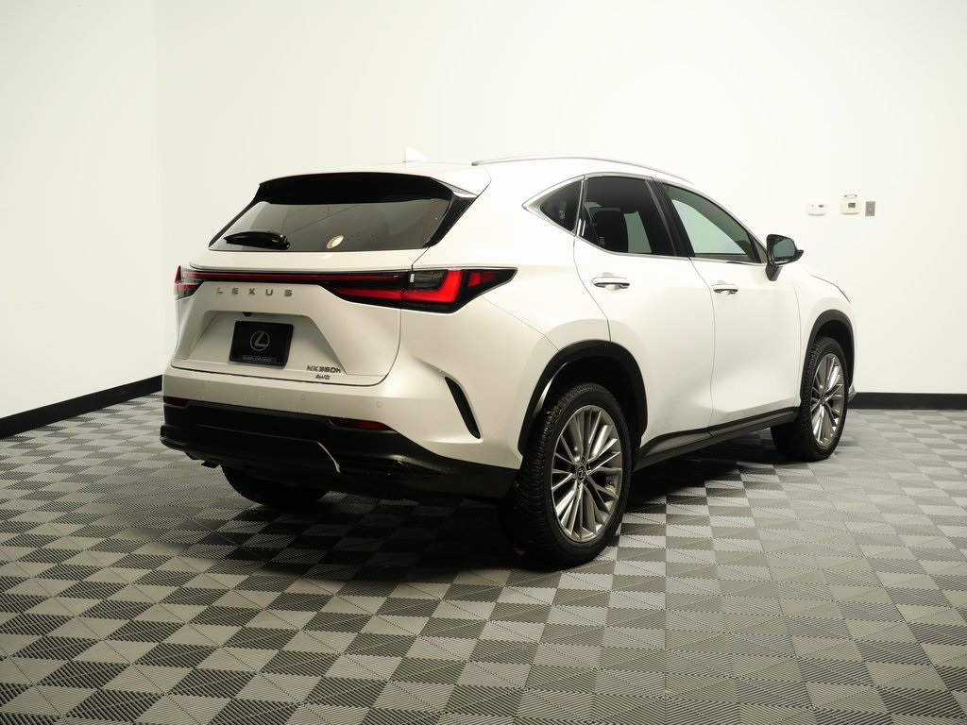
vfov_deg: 39.7
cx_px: 484
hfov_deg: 51.4
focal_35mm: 36
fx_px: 1006
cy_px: 362
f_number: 5.6
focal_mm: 18
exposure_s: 1/200
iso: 250
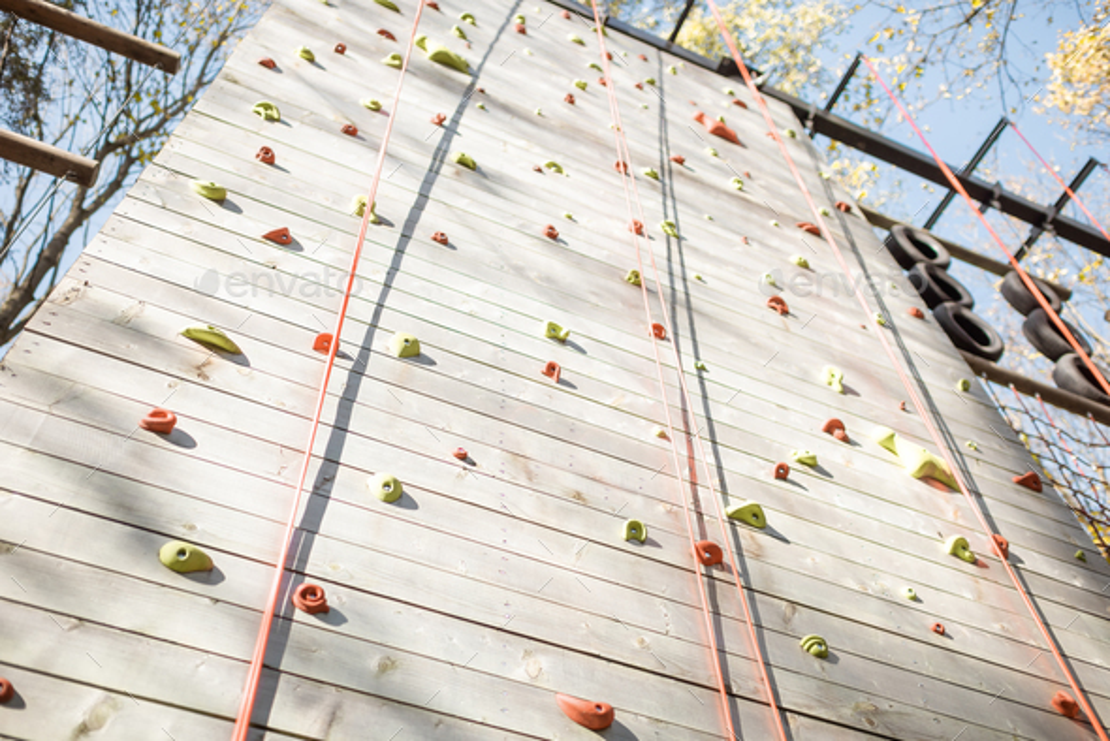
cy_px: 370
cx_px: 555
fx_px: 1080
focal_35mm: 35
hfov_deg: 54.4
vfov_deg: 37.9
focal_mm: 35
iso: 200
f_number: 2
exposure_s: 1/2500
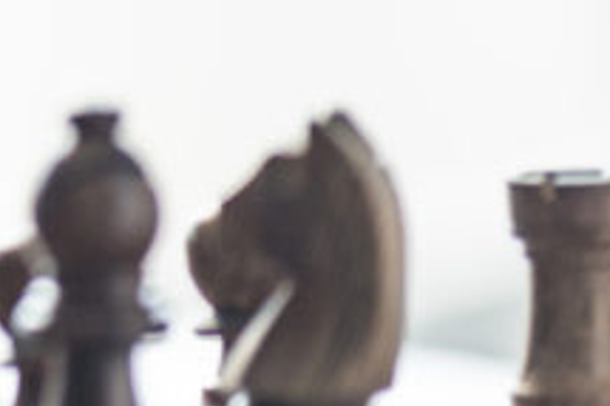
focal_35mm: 501
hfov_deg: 4.0
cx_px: -800
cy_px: -121
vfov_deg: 2.7
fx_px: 8482
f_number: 3.5
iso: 125
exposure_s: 1/200
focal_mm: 105
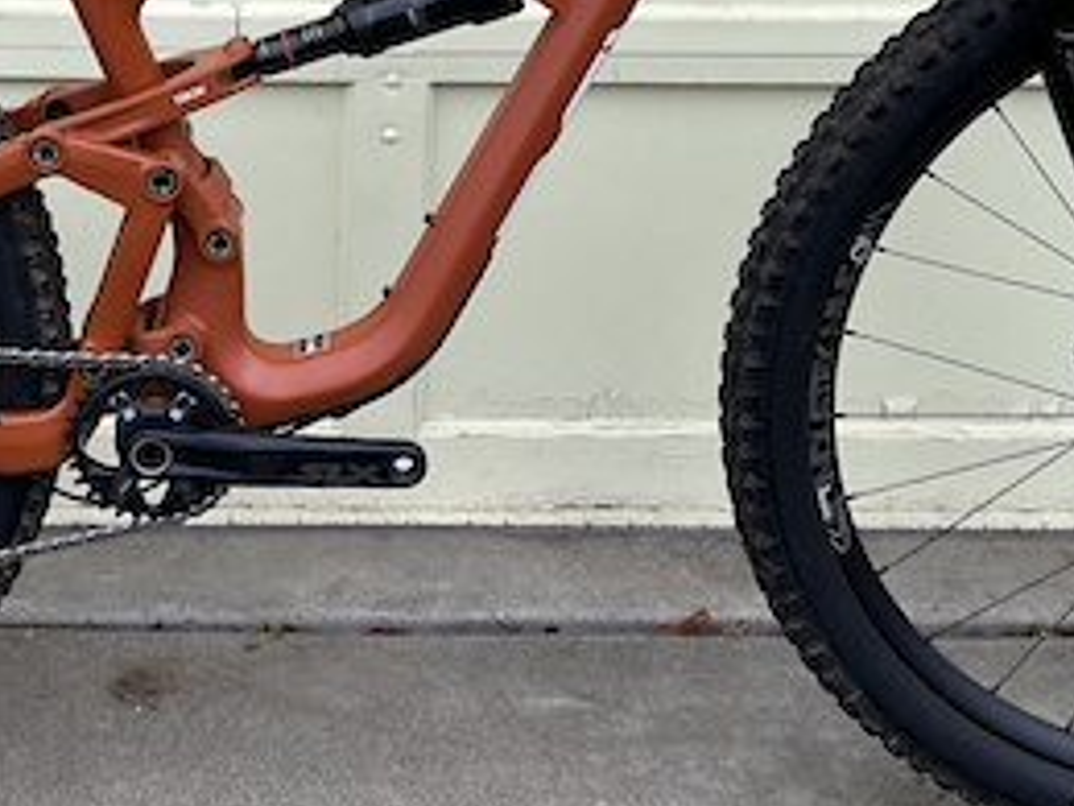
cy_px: 12
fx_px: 2482
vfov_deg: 18.0
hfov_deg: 24.2
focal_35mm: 80
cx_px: 322
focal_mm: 5.7
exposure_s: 1/374
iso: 50
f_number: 1.5
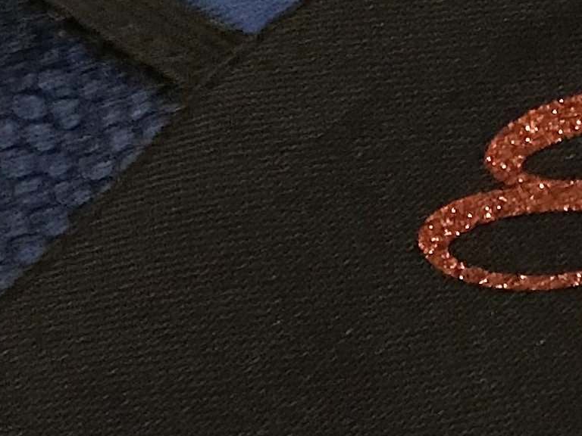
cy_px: 1070
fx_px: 2472
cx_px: 1388
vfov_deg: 9.0
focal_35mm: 147
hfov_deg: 11.3
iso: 100
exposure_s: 1/4
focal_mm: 3.99
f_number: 1.8
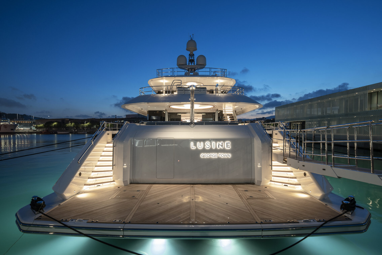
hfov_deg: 93.3
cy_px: 128
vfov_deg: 70.5
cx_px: 191
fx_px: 180
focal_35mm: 17
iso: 640
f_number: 5.6
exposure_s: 1/4
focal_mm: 17
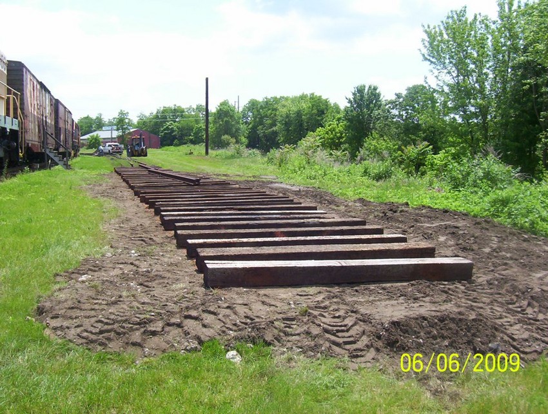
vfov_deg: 33.7
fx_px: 682
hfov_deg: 43.7
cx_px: 274
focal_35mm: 43
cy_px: 207
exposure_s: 1/454
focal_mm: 5.77
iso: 100
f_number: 5.17
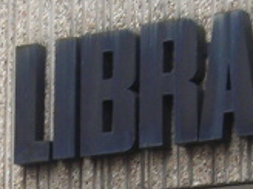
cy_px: 238
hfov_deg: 8.5
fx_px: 1696
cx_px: 51
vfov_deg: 6.4
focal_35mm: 232
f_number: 3.2
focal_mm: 6.3
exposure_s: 1/106
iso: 50
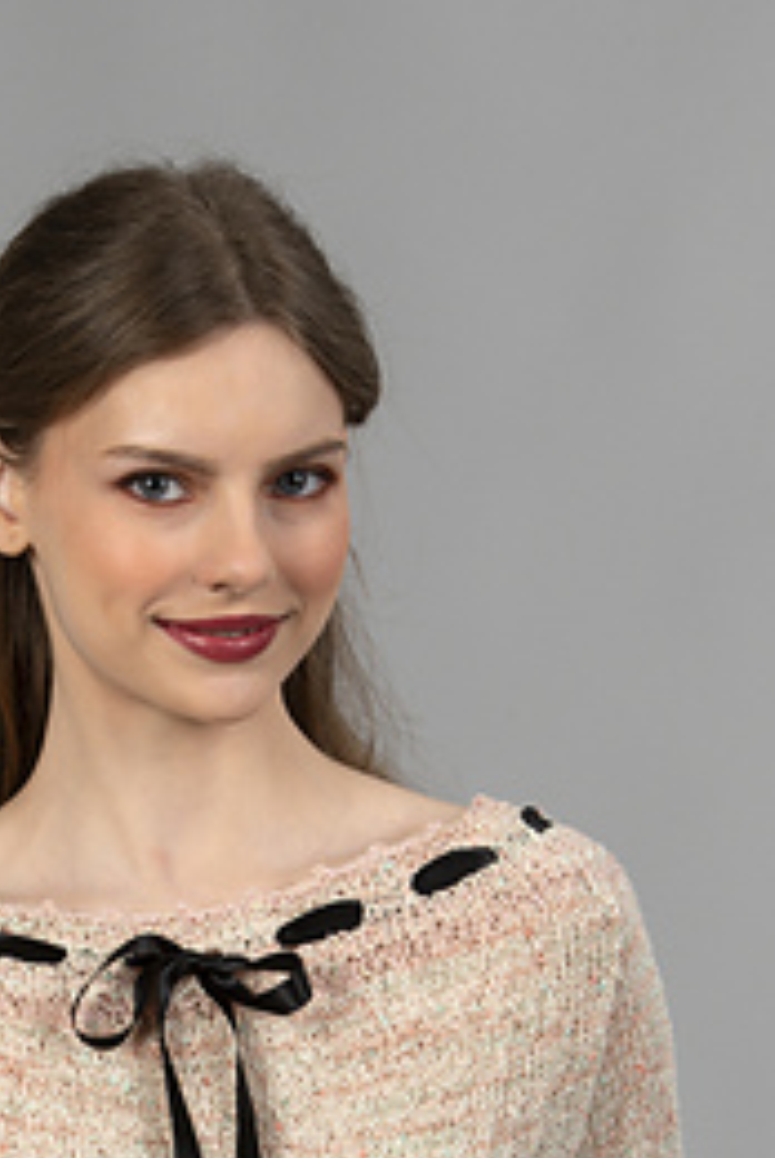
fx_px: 7761
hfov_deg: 5.7
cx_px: 203
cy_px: 1309
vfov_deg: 8.5
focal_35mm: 241
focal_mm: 98
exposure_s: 1/125
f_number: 22
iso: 64
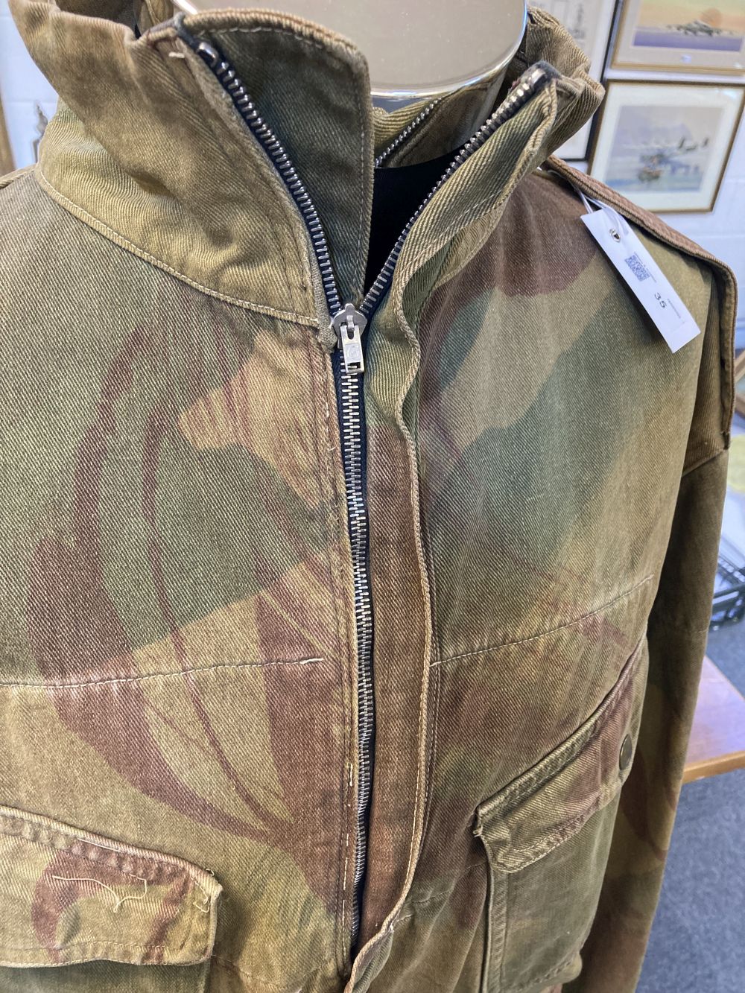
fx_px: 803
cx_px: 372
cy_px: 496
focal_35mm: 28
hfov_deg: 49.8
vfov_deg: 63.4
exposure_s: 1/50
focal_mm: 3.99
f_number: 1.8
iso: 250
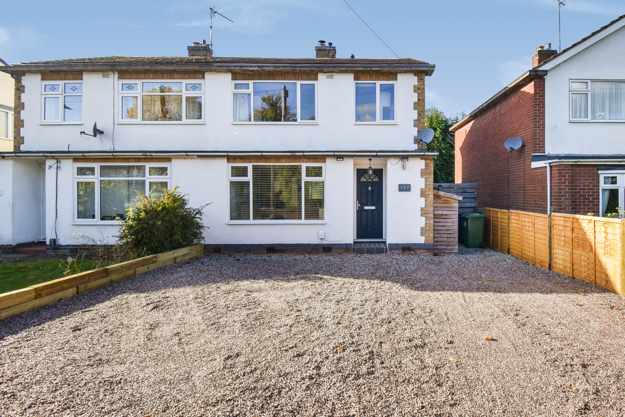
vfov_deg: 67.3
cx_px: 366
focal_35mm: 18
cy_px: 191
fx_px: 312
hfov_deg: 89.2
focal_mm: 10
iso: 125
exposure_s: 1/250
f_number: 8
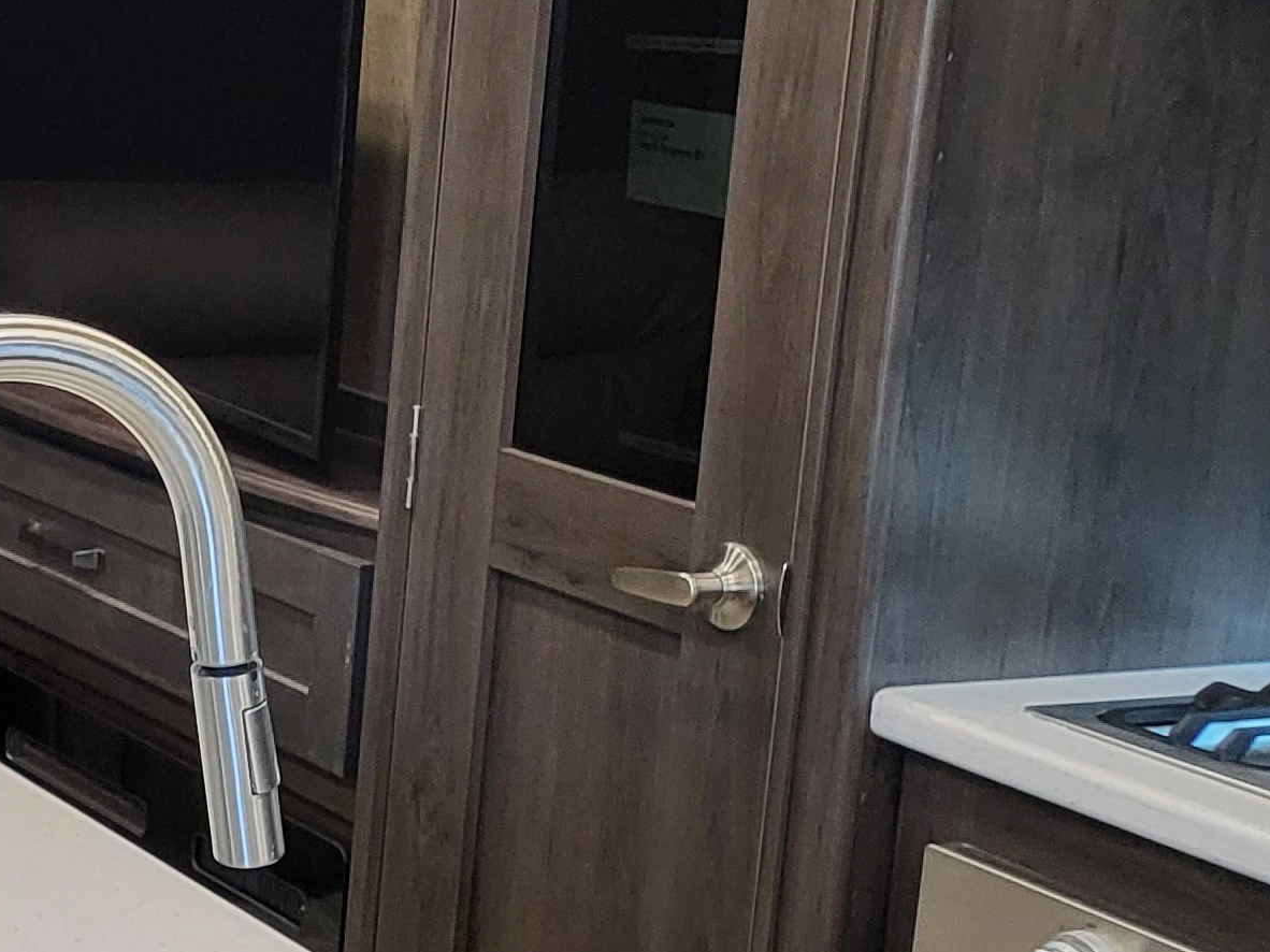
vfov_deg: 16.8
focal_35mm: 88
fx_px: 3228
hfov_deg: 18.6
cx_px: -835
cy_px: 448
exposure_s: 1/40
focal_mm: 4.25
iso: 250
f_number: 1.8
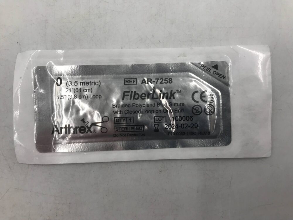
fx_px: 237
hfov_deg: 63.4
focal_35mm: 28
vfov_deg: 49.7
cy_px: 110
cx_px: 146
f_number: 1.8
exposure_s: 1/187
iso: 20
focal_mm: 3.99
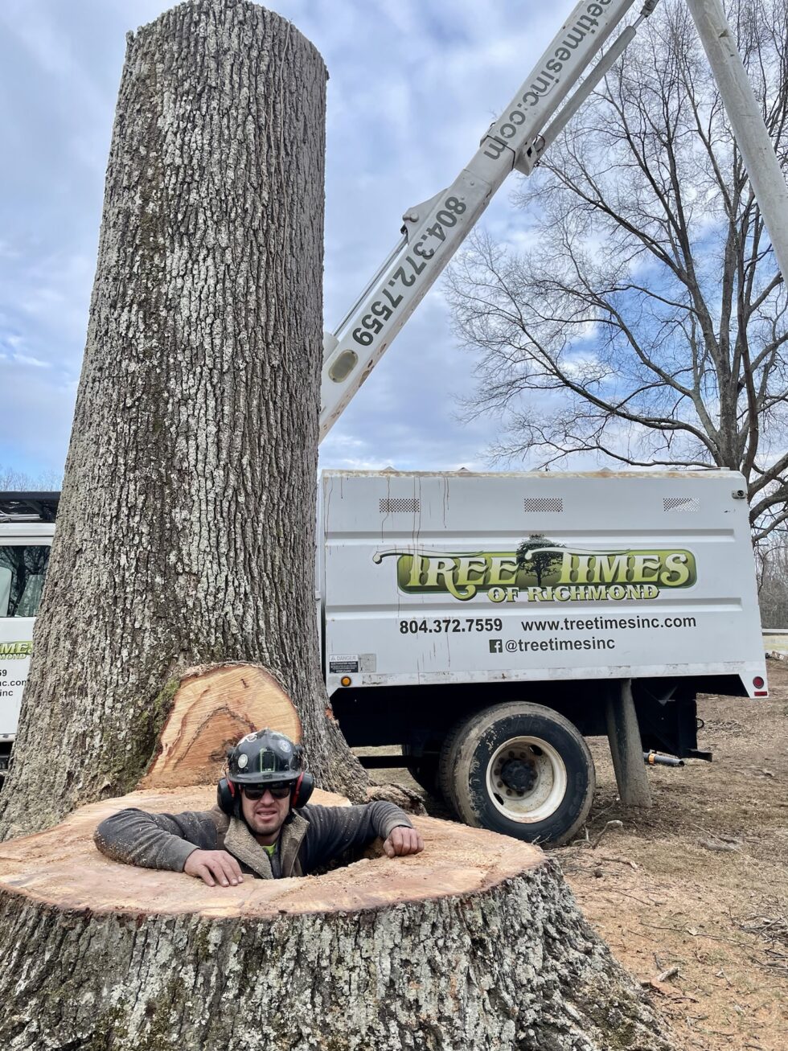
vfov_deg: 67.3
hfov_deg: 53.1
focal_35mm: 26
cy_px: 526
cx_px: 394
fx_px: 789
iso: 32
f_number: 1.6
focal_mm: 4.2
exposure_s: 1/855
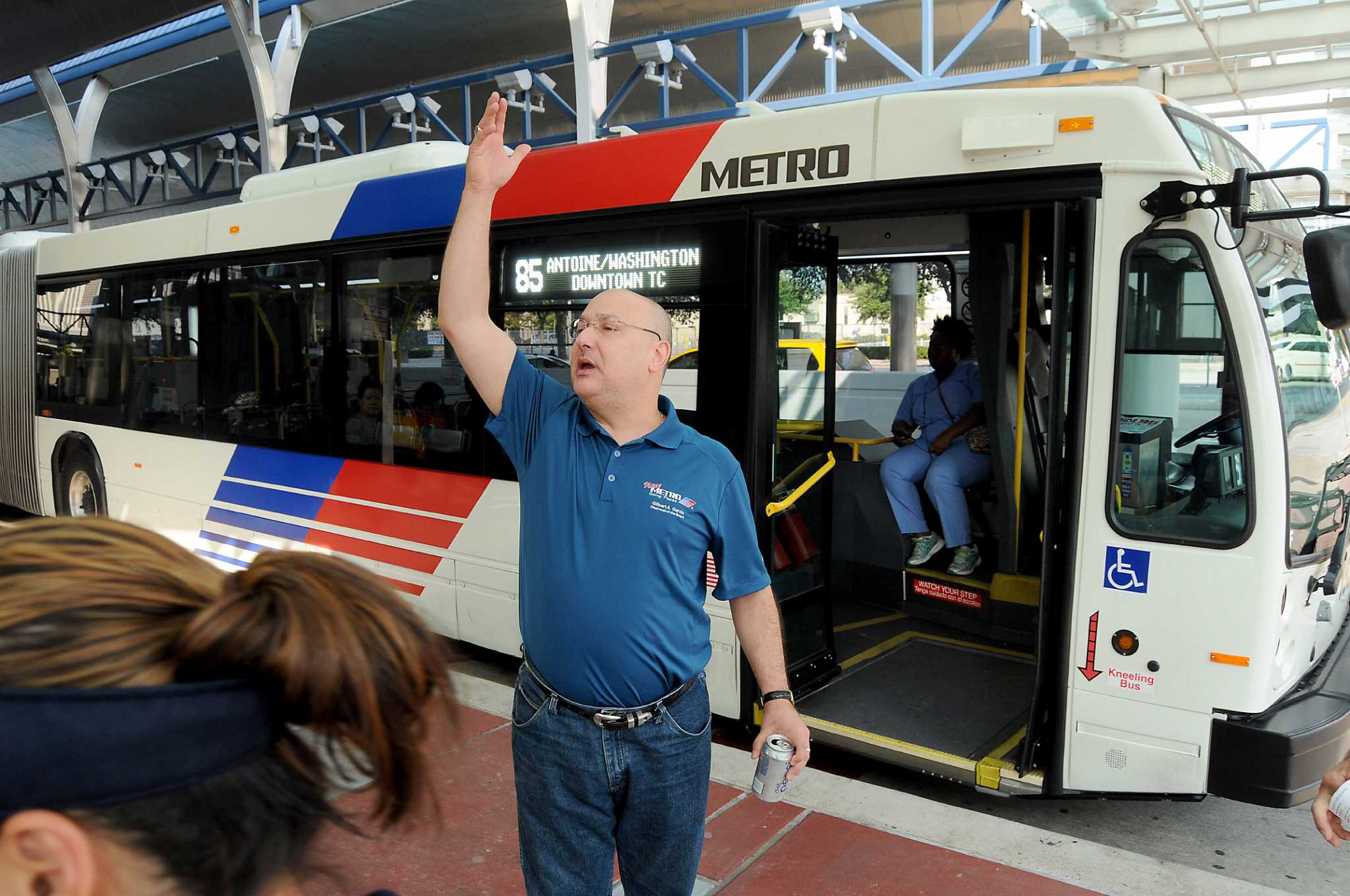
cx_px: 675
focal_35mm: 27
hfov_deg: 67.4
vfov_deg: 47.8
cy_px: 448
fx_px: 1011
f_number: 6.3
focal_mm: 18
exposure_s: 1/250
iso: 400
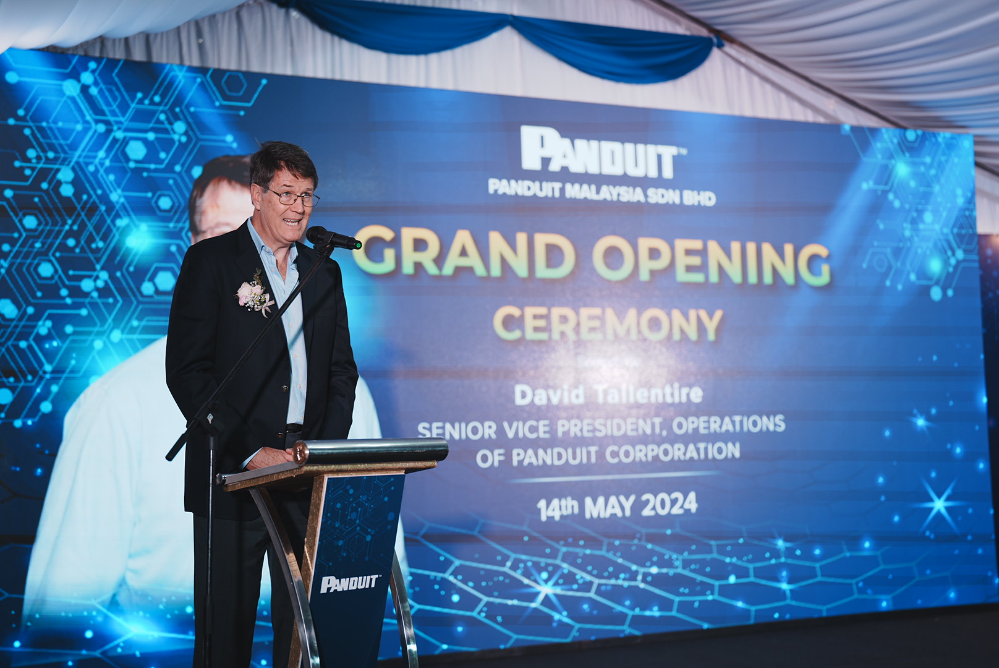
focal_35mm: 50
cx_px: 500
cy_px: 334
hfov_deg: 39.6
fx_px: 1388
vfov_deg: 27.0
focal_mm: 50
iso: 160
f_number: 1.8
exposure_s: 1/60
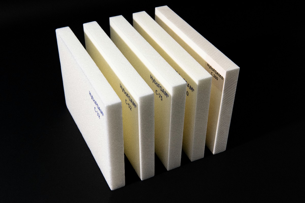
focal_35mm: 48
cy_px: 102
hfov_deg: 41.1
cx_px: 152
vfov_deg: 28.1
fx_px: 407
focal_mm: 48
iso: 800
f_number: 10
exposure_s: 1/160
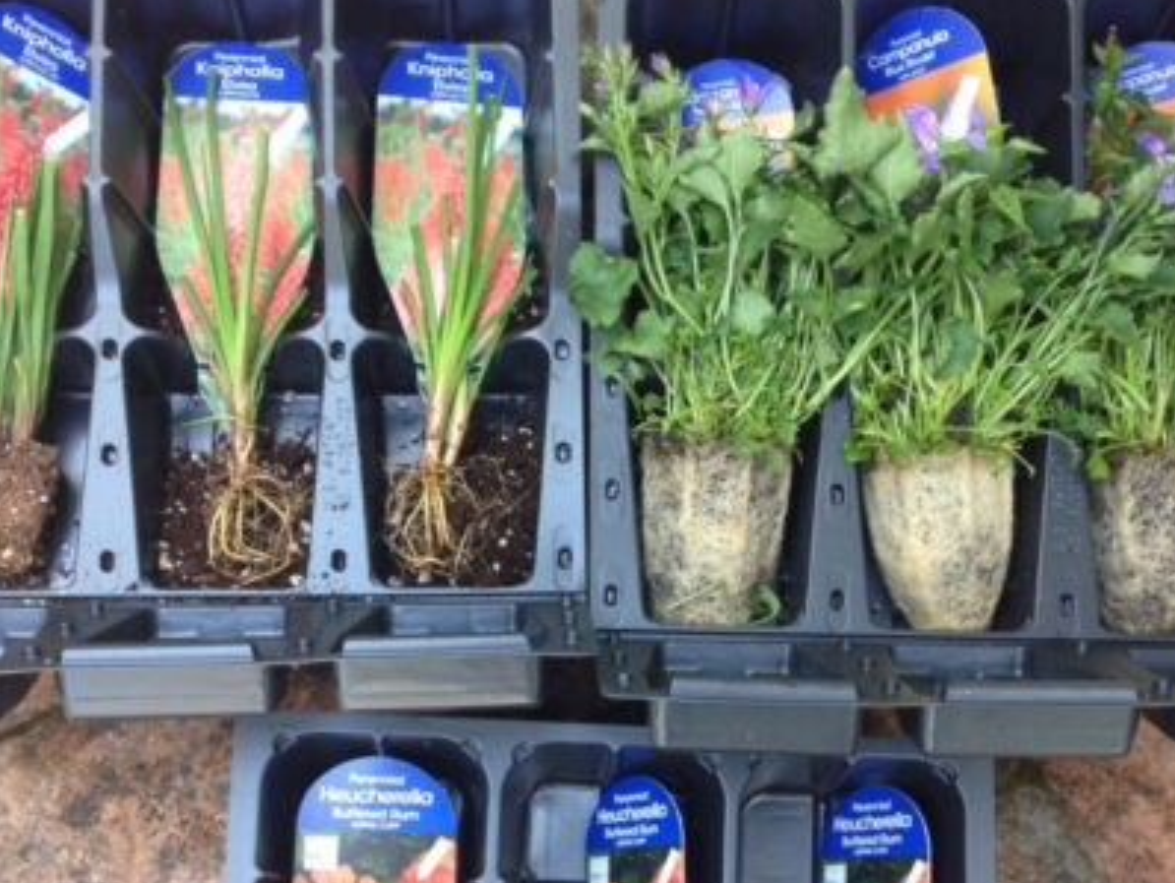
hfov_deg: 36.1
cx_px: 561
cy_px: 694
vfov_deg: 27.1
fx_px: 1800
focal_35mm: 53
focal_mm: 4.1
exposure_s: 1/40
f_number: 2.4
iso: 50
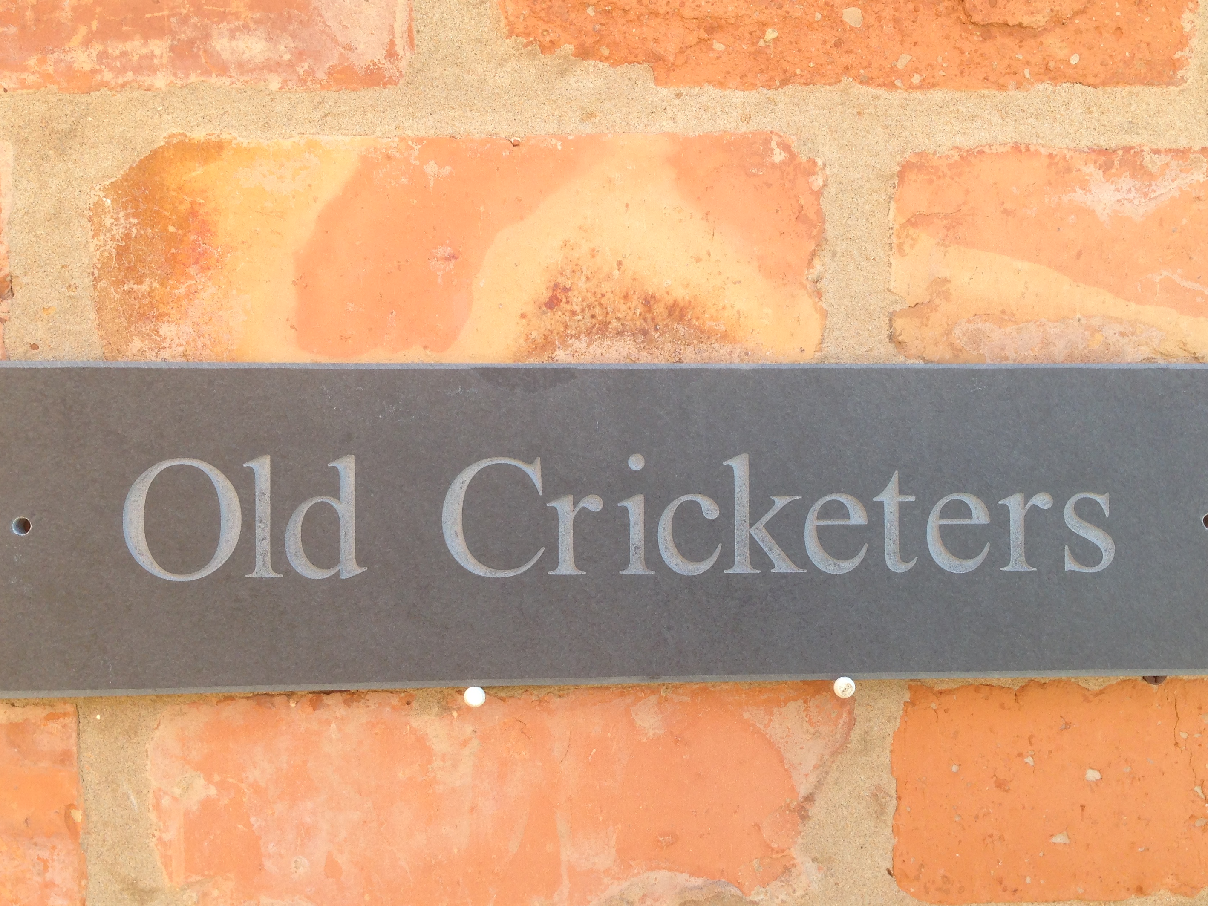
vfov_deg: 37.7
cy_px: 492
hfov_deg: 49.0
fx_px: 1326
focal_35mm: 38
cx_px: 623
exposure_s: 1/218
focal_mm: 4.12
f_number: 2.4
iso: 50
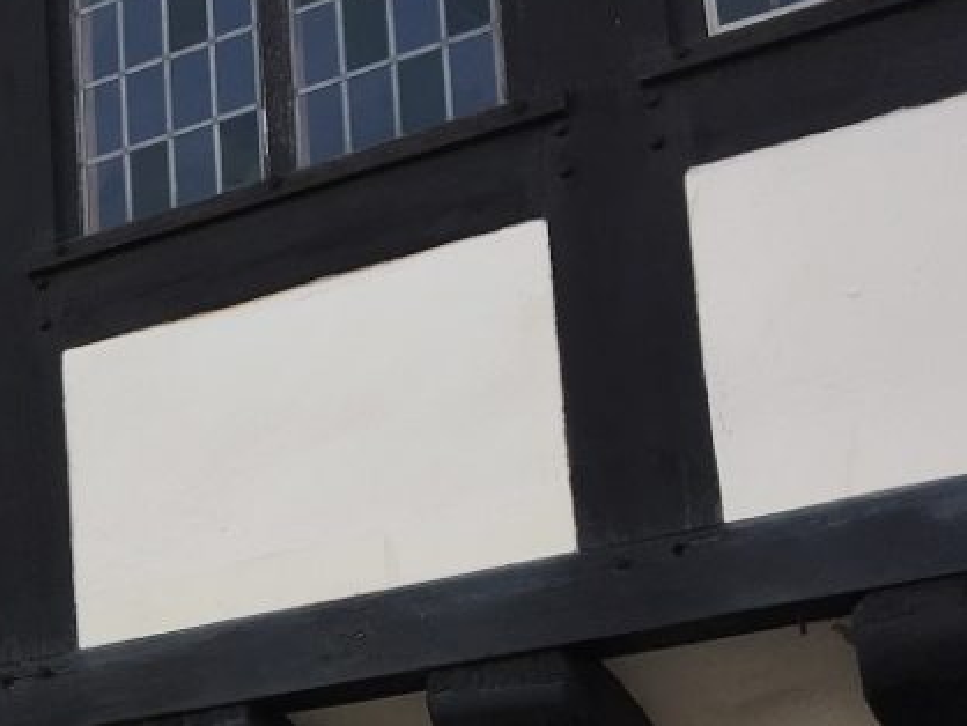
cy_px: 855
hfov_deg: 25.2
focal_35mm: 71
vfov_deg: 19.6
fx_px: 1985
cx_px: -134
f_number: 2.2
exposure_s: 1/608
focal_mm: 4.15
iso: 32
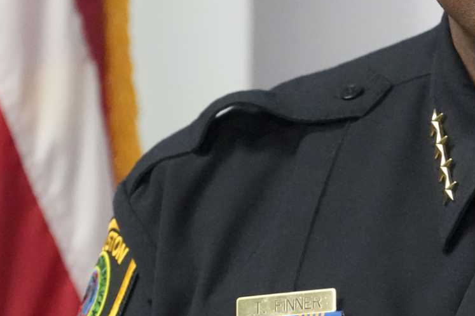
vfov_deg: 1.7
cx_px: 412
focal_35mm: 801
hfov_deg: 2.6
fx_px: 10568
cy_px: 0
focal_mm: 195
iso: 8000
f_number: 4
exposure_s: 1/400
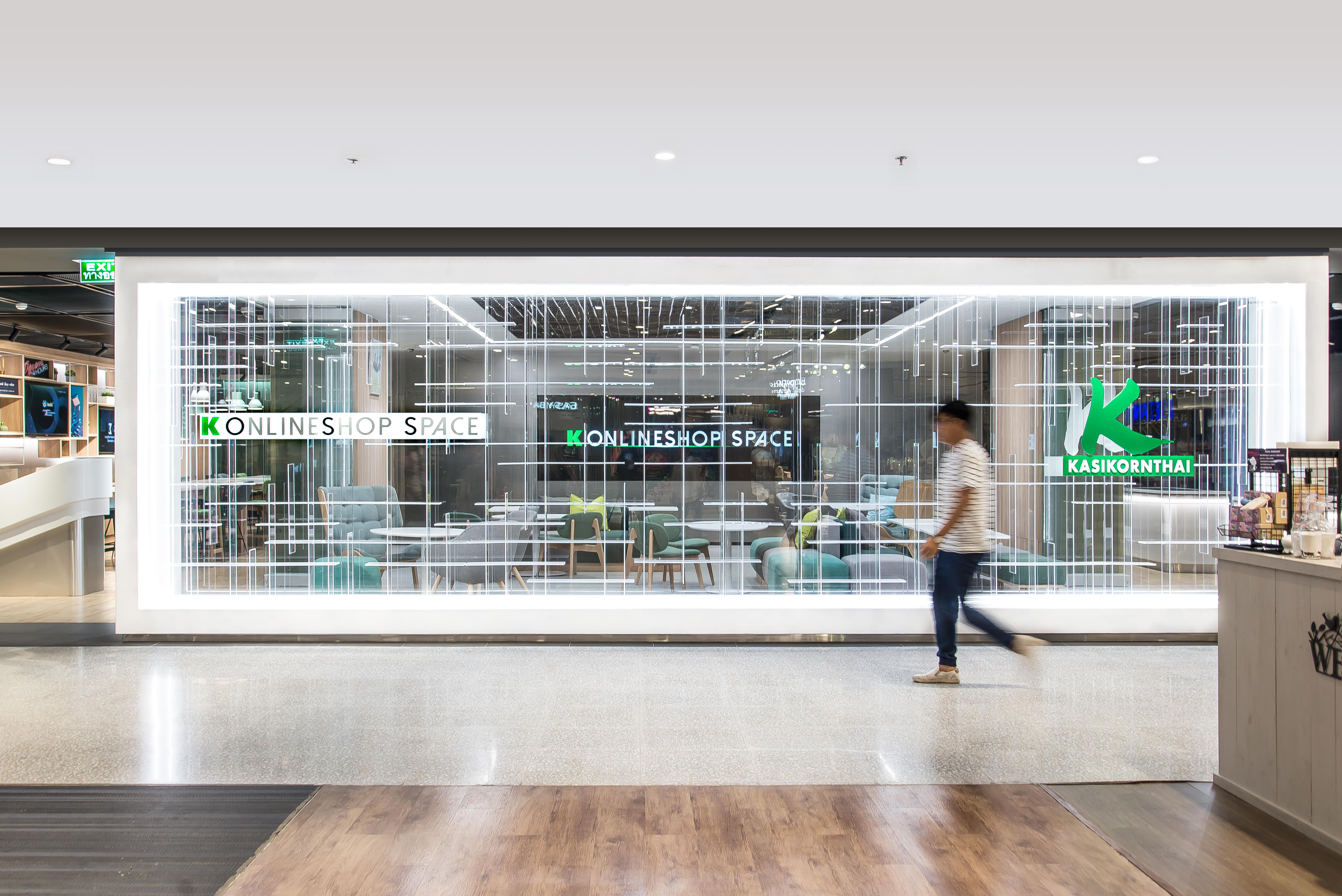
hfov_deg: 23.9
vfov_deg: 16.1
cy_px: 448
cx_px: 671
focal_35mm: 85
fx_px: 3170
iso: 100
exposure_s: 1/20
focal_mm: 85
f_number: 6.3
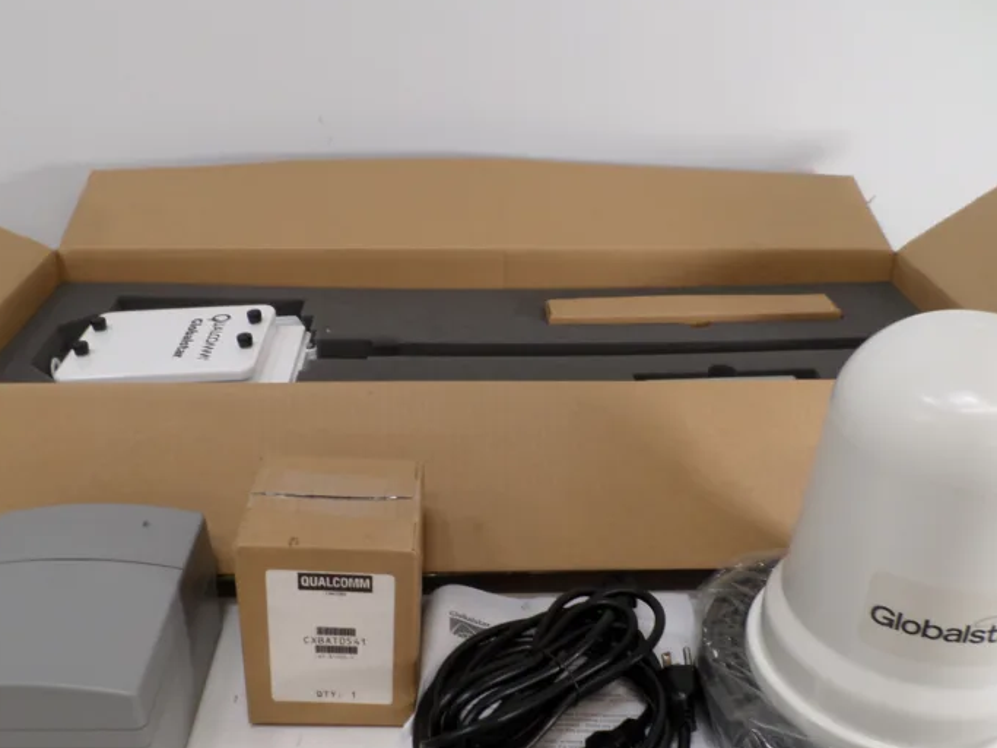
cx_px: 472
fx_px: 950
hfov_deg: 55.3
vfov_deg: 42.7
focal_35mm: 33
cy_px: 457
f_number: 2.5
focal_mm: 4.5
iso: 80
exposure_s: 1/45
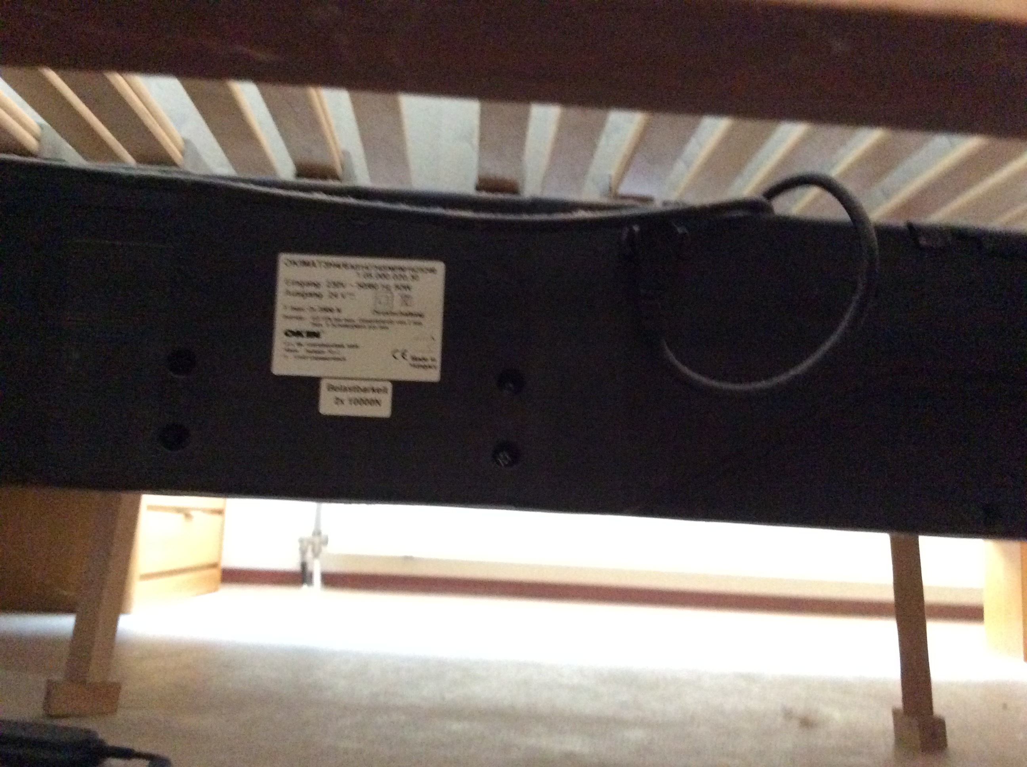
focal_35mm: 32
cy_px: 384
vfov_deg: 44.1
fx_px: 948
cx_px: 514
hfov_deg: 56.9
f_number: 2.4
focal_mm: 3.3
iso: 640
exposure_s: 1/17
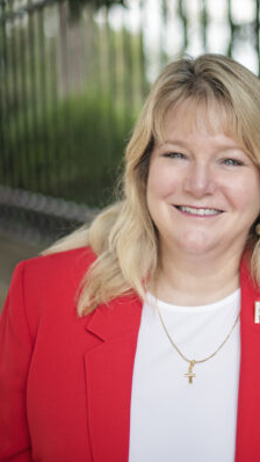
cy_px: 231
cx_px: 210
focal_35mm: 79
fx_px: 968
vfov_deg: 26.8
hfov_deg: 15.2
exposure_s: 1/2500
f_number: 1.4
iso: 250
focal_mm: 50
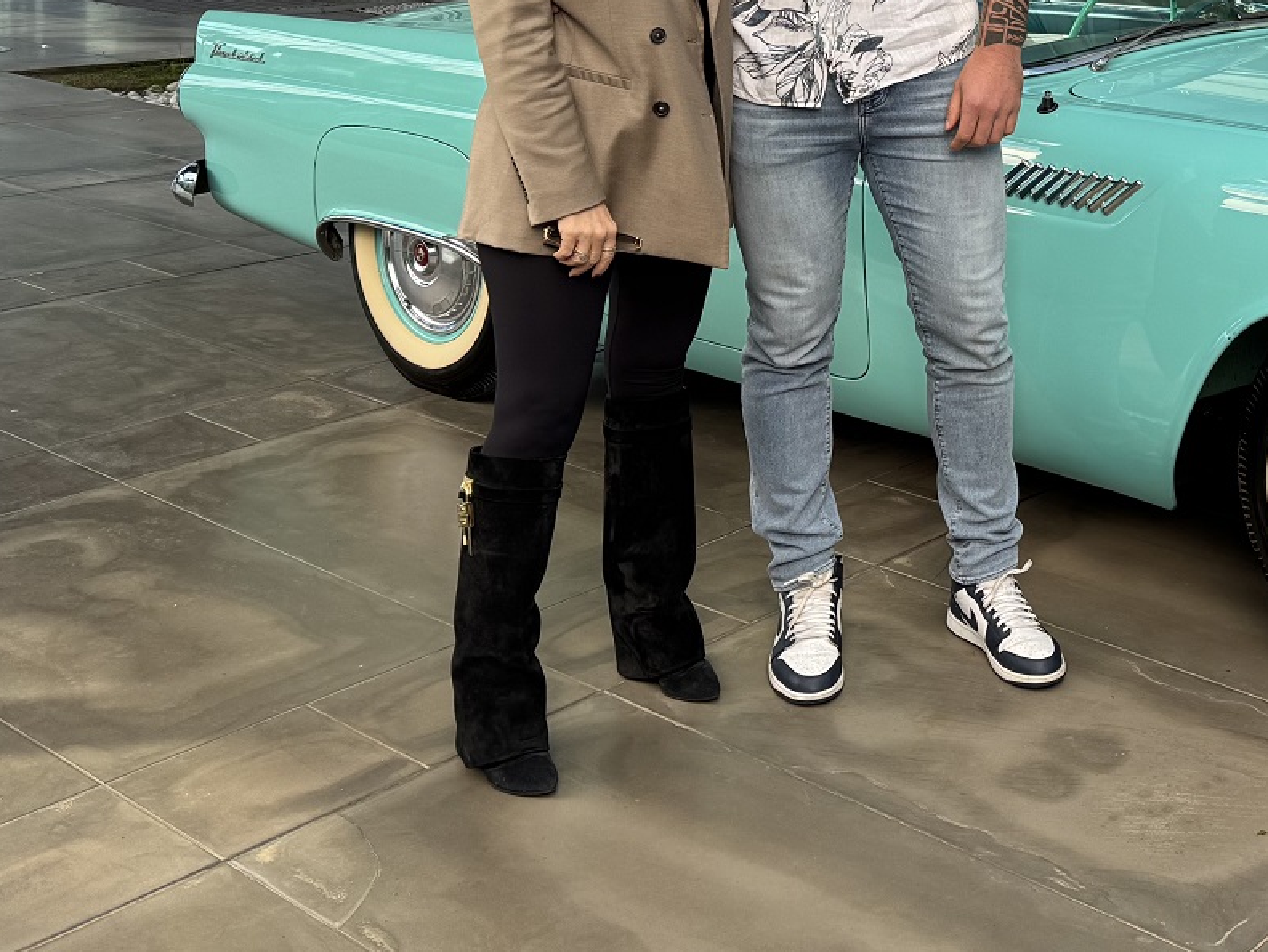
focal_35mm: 52
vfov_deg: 26.9
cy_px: 63
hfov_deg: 34.3
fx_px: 1906
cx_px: 1189
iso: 80
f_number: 1.78
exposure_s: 1/1059
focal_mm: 6.76
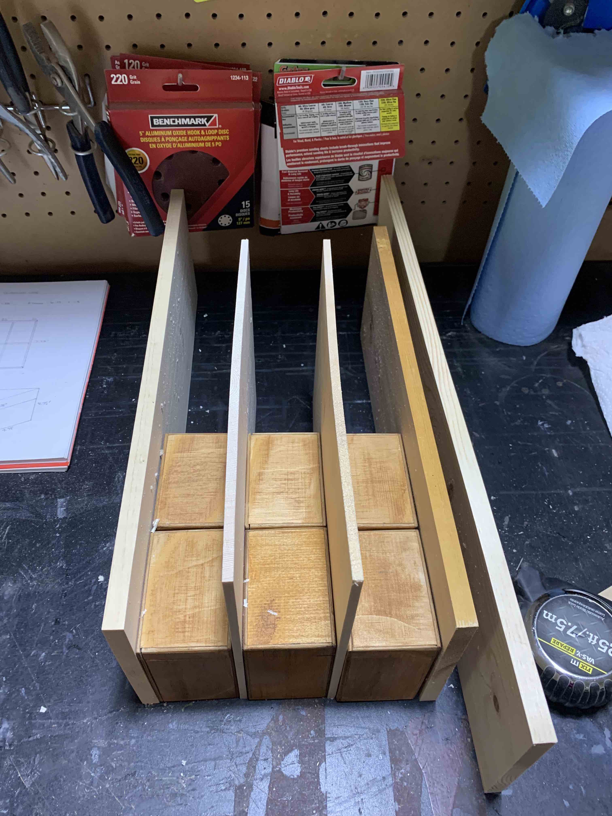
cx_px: 306
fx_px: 613
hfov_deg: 53.1
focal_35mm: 26
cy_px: 408
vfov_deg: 67.3
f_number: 1.8
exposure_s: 1/60
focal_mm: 4.25
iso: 125
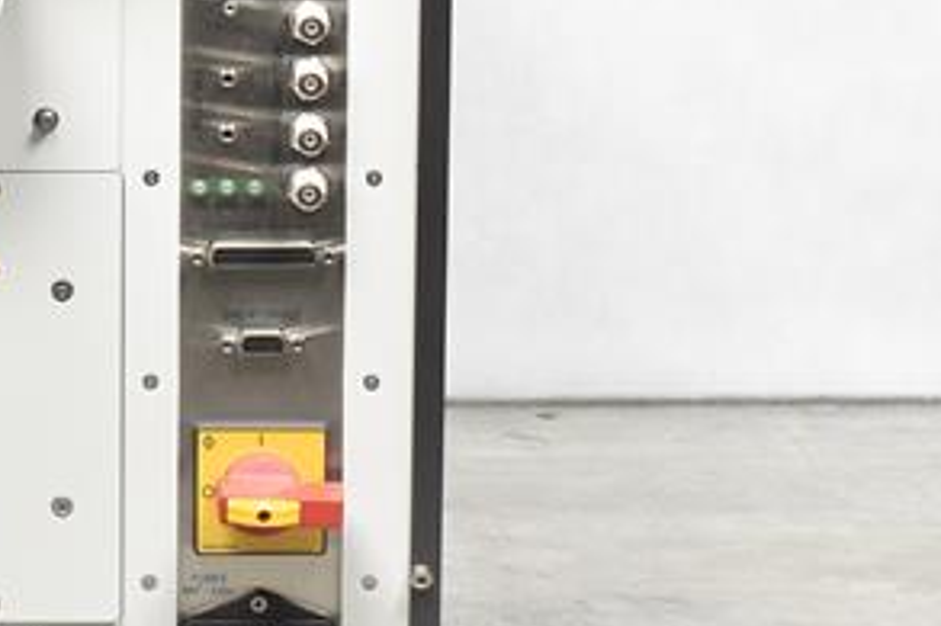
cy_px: 215
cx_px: 10
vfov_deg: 17.0
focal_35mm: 80
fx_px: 2090
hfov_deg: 24.3
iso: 125
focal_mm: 26
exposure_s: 1/200
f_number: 5.6
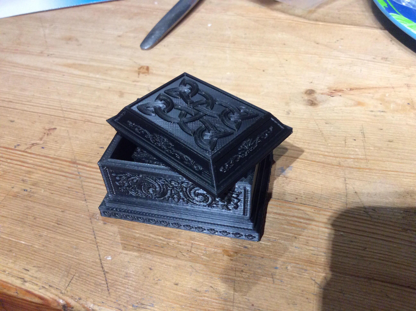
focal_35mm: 32
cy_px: 156
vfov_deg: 44.1
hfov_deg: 56.9
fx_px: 384
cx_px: 208
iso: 160
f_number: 2.4
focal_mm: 3.3
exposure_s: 1/25
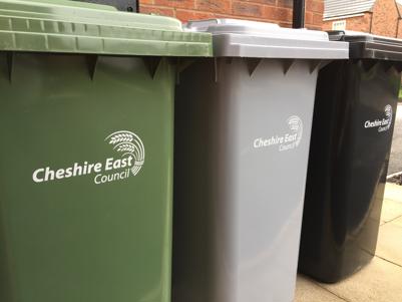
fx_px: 337
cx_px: 201
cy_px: 151
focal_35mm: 29
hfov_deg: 61.6
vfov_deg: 48.3
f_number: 2.2
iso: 50
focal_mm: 4.15
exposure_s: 1/100
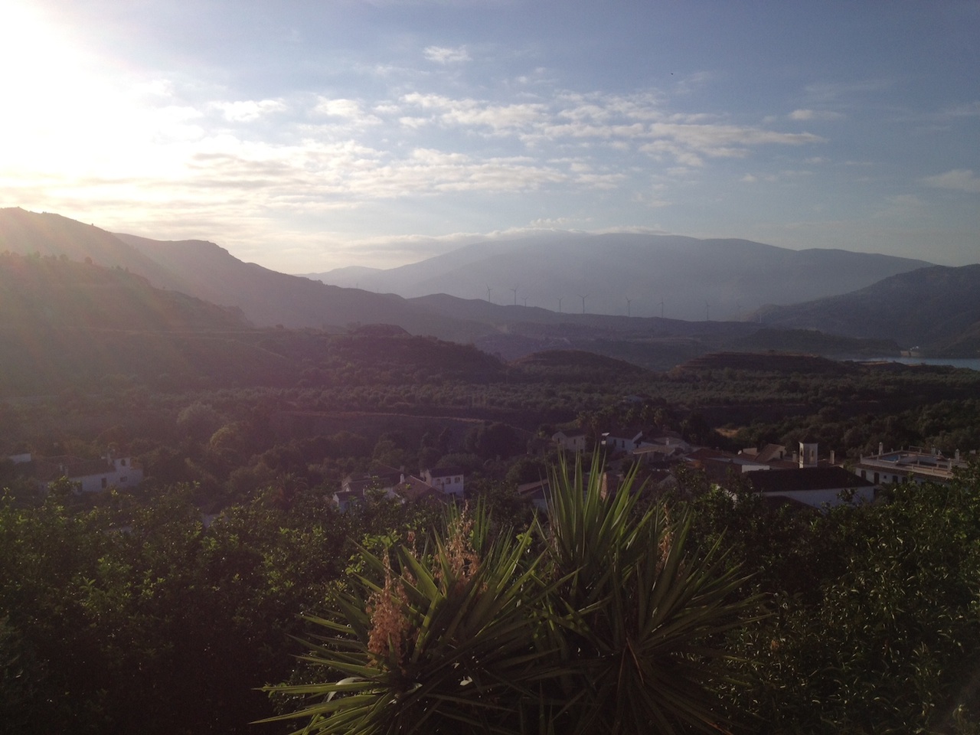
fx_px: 991
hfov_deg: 52.6
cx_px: 490
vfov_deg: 40.7
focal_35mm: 35
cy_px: 368
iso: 64
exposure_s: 1/3690
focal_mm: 4.28
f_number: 2.4
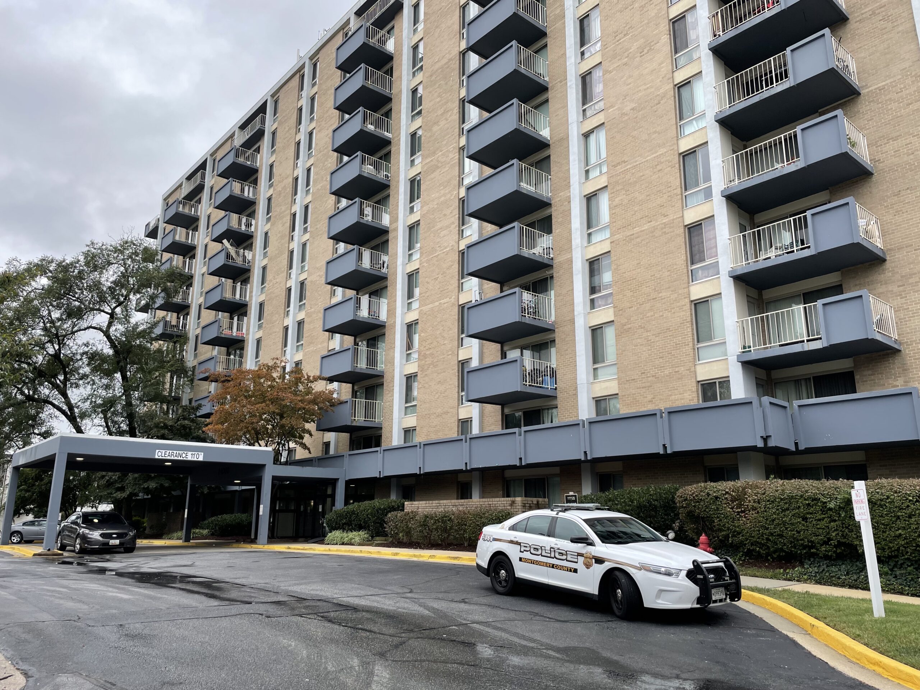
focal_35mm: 26
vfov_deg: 53.1
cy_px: 345
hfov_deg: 67.3
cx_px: 460
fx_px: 691
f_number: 1.6
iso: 32
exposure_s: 1/500
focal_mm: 4.2
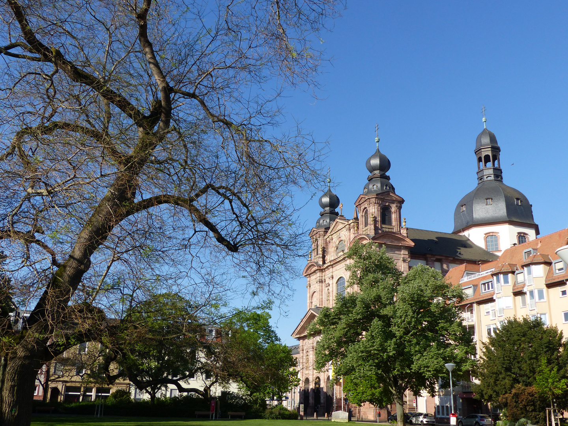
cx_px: 284
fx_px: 558
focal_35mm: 34
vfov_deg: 41.8
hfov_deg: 54.0
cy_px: 213
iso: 100
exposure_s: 1/1000
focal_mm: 6
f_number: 4
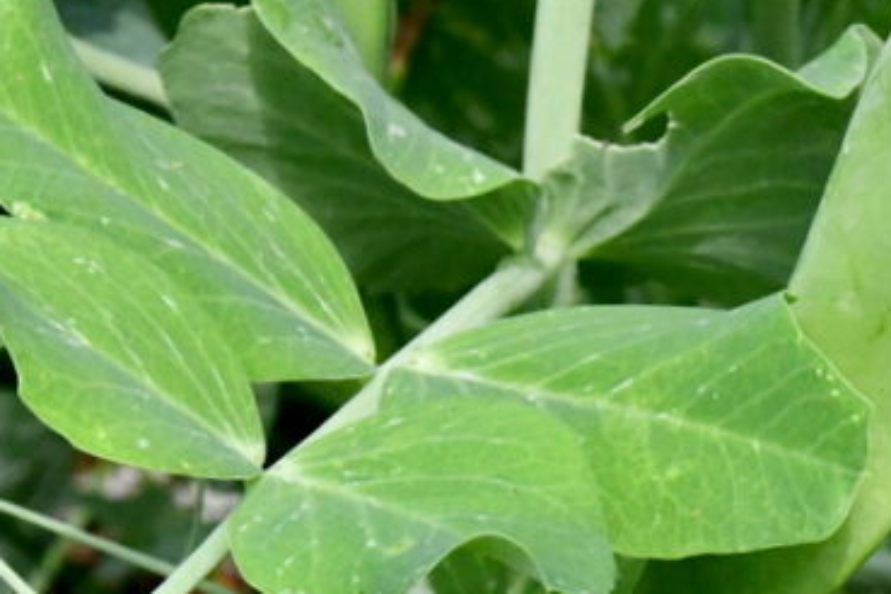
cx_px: 1125
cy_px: 524
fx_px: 5643
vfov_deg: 6.0
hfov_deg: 8.9
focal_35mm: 228
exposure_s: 1/1000
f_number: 16
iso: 6400
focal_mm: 52
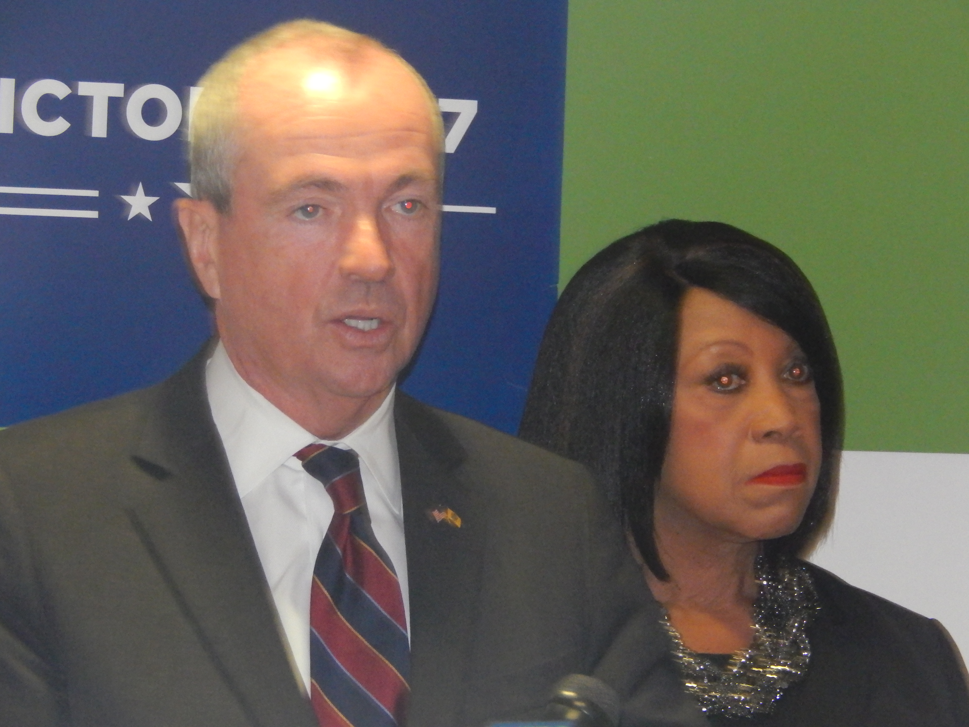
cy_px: 364
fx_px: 8902
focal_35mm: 318
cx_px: 484
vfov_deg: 4.7
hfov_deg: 6.2
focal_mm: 56.5
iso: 1600
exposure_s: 1/60
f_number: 5.7
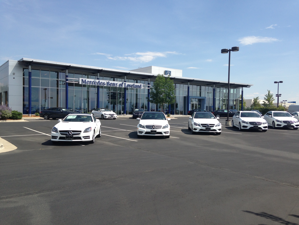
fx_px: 285
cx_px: 150
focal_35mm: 33
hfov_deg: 55.4
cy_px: 112
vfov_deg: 42.9
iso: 50
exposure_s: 1/1391
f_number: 2.4
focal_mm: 4.13
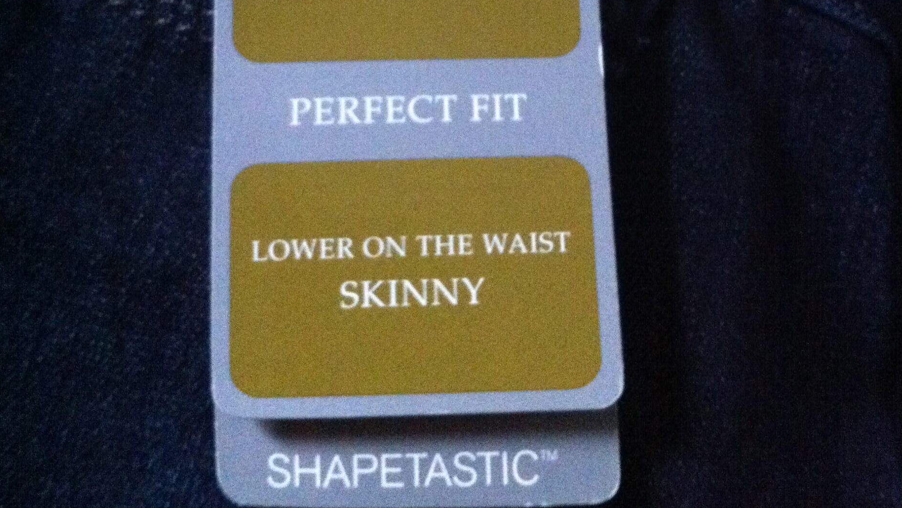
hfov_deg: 39.9
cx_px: 458
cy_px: -21
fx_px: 1244
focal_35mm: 52
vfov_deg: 22.0
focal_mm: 3.85
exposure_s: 1/15
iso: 1000
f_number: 2.8
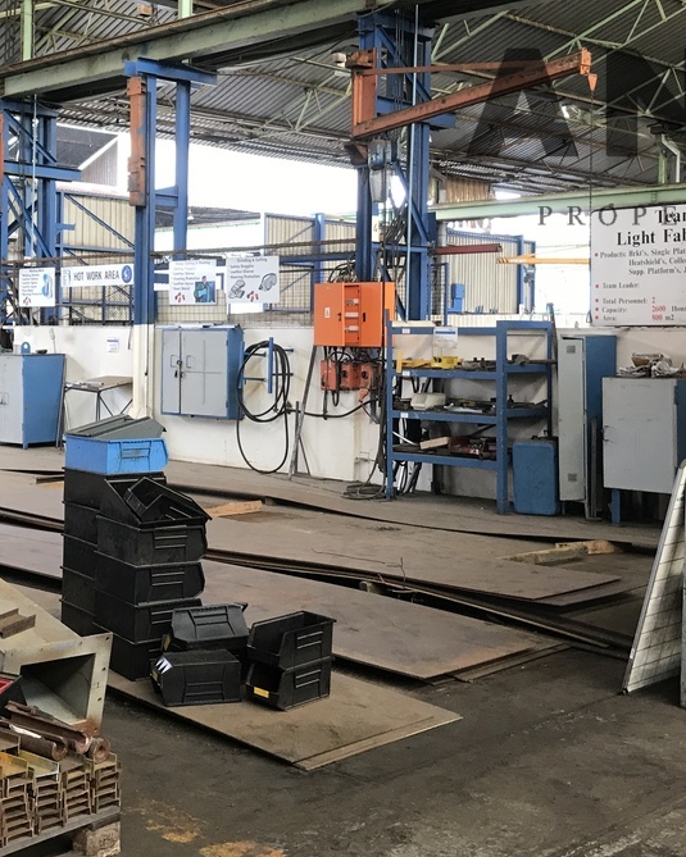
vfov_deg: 37.9
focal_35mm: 49
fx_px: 1244
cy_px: 334
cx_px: 290
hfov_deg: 30.8
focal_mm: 3.99
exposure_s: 1/33
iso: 32
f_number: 1.8
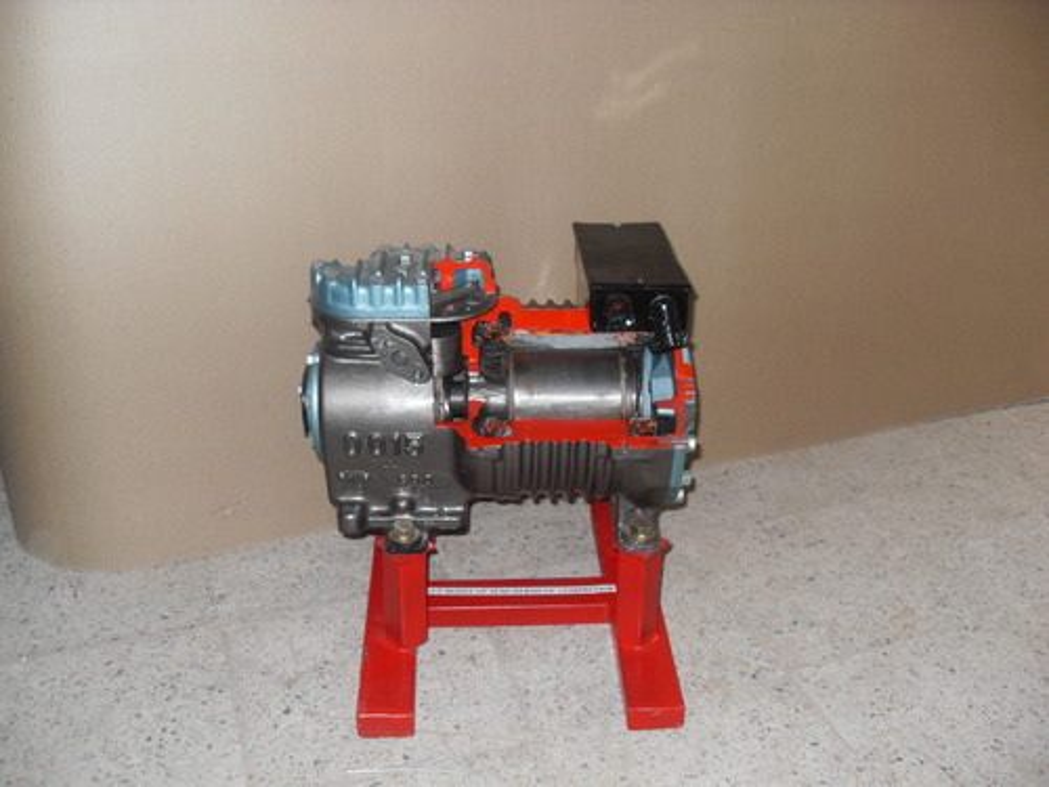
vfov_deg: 41.8
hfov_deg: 54.0
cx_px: 524
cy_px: 394
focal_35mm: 34
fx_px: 1030
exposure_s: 1/45
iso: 100
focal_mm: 6.3
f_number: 2.8
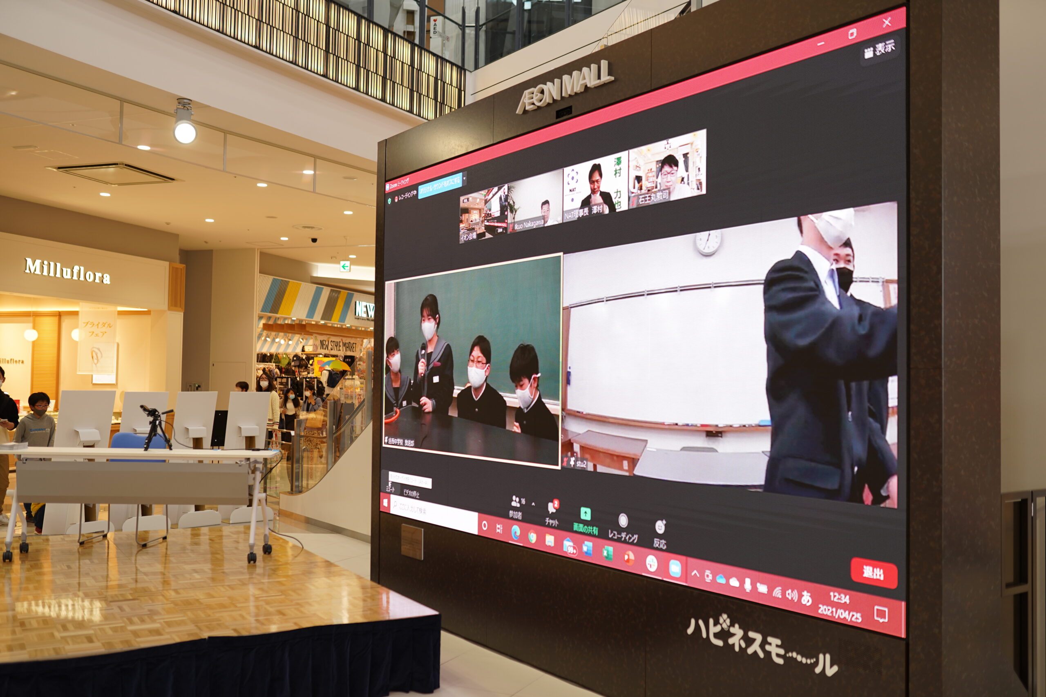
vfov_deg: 37.9
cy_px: 348
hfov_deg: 54.4
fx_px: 1017
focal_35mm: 35
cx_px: 523
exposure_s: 1/160
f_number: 2
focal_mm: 35
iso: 125
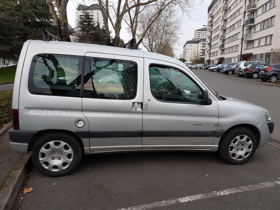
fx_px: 210
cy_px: 105
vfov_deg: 53.1
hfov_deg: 67.3
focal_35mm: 26
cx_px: 140
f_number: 1.7
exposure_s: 1/100
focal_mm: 4.2
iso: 64
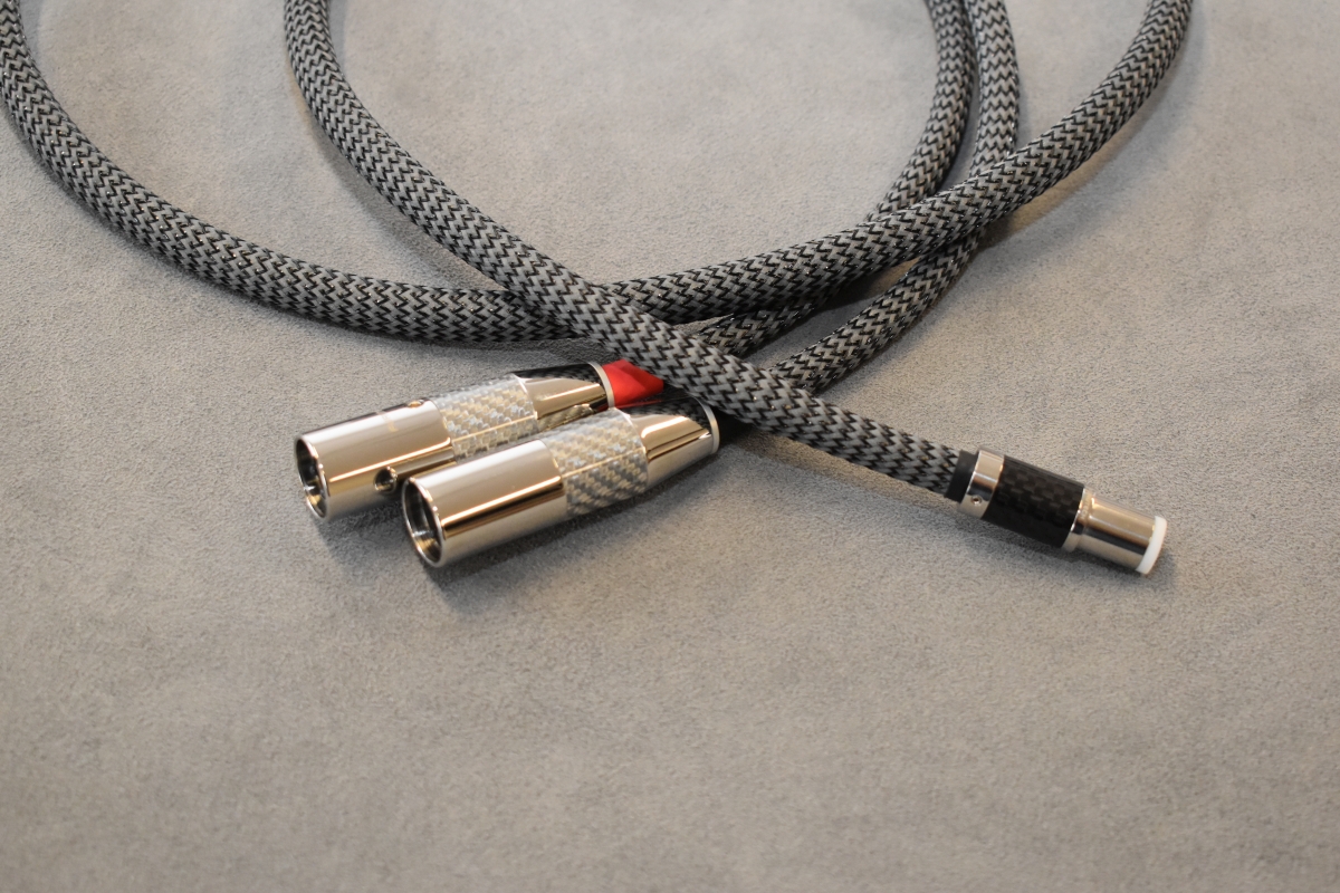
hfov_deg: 33.4
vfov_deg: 22.6
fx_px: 2233
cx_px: 670
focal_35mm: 60
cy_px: 446
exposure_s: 1/125
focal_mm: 40
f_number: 5
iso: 1600
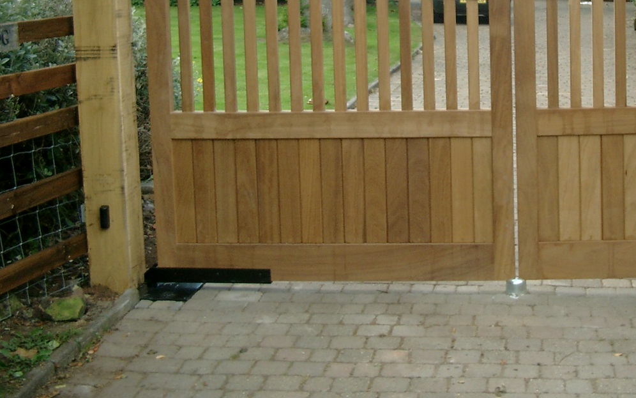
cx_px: 501
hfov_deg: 31.7
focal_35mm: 63
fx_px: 1092
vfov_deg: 20.3
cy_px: 56
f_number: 2.6
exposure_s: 1/500
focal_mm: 7.6
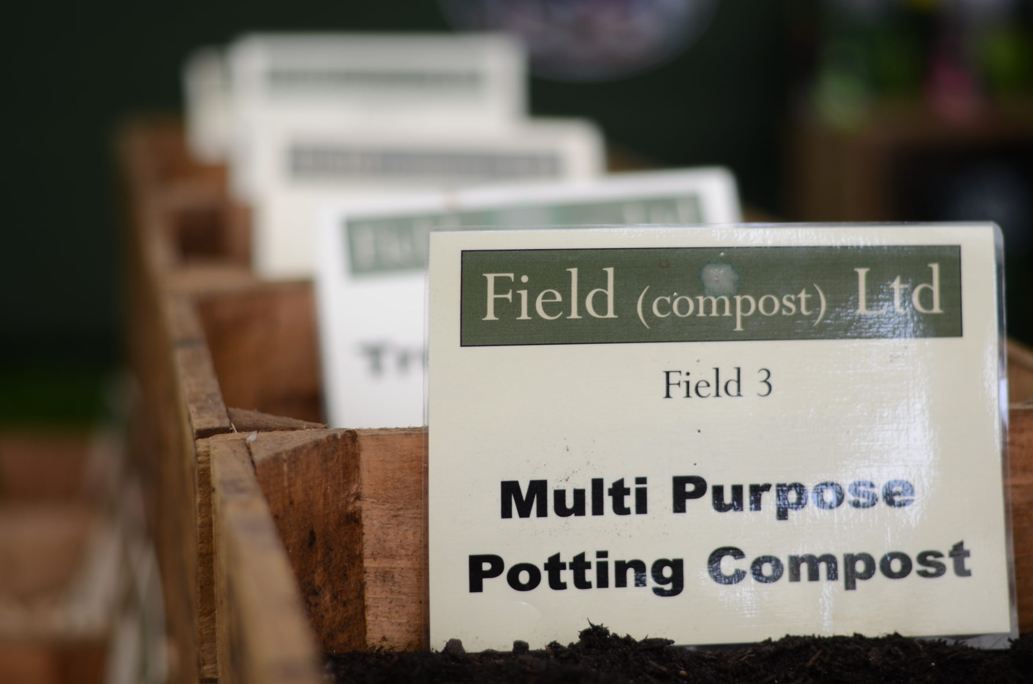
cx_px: 520
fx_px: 2320
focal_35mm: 81
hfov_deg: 25.1
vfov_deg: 16.8
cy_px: 351
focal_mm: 50
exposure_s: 1/160
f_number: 1.8
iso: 100
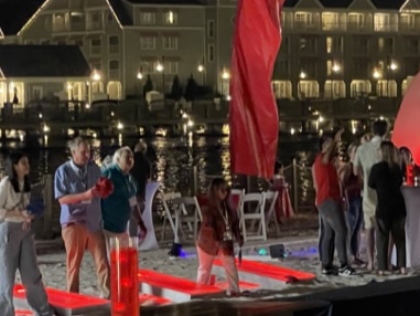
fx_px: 2088
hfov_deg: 11.5
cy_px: 170
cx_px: 282
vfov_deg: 8.6
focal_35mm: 172
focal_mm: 7.5
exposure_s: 1/30
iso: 1600
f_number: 2.2
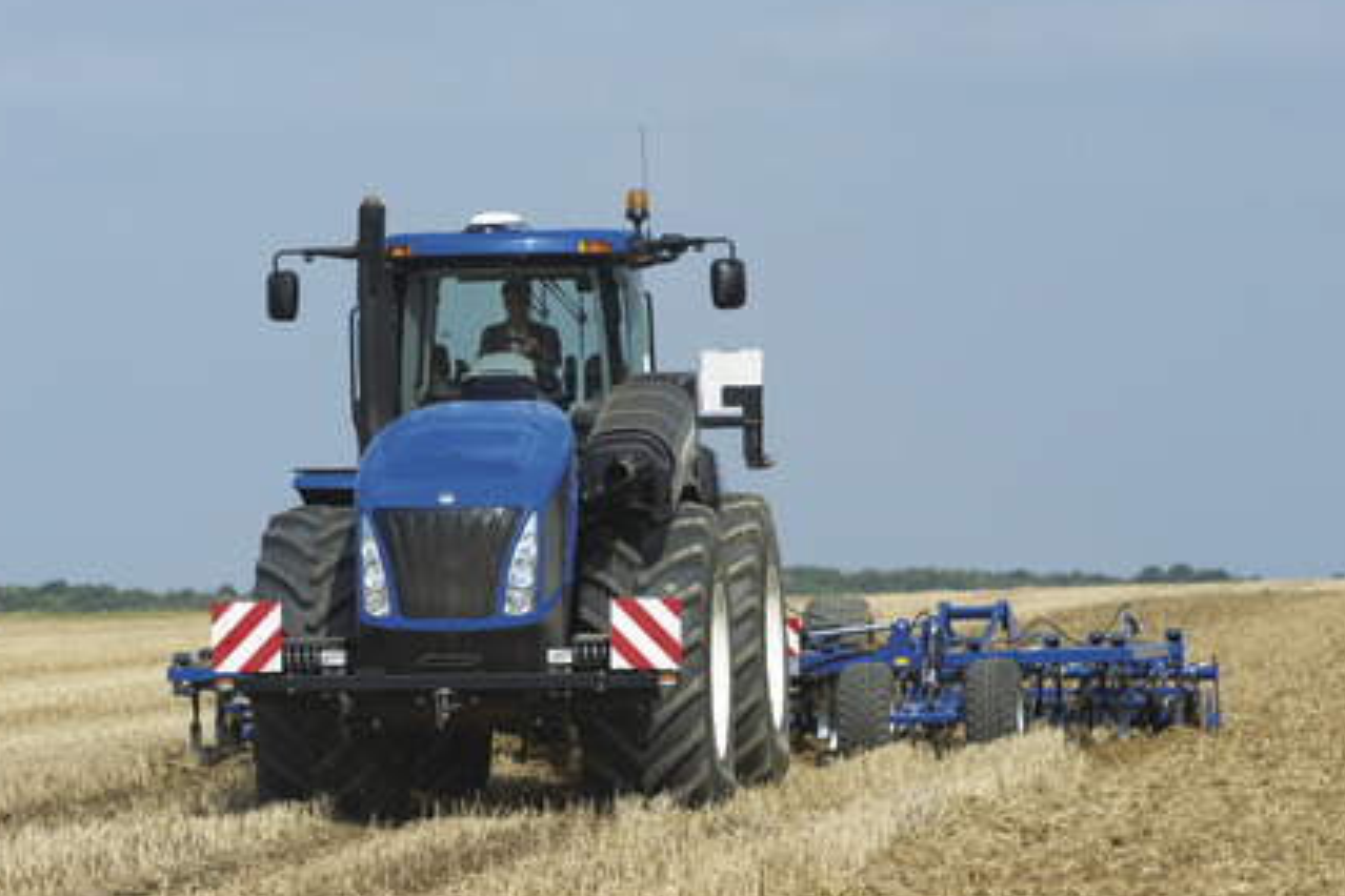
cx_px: 666
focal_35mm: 206
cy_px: 454
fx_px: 7696
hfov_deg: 10.0
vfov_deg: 6.7
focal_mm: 195
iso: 100
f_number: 9
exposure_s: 1/320
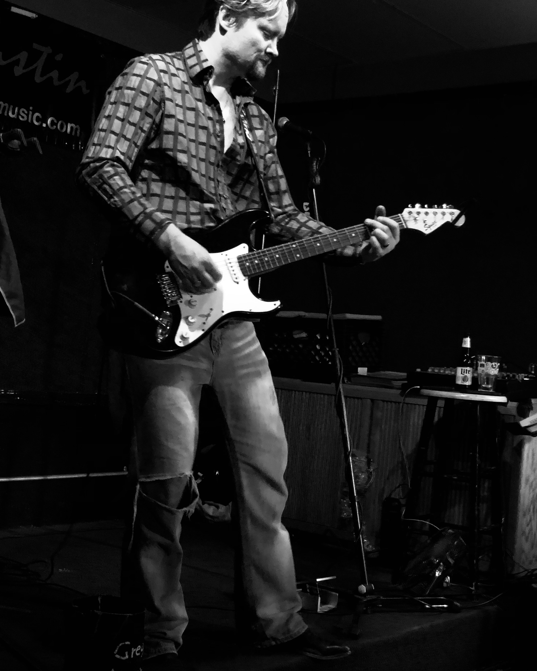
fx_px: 1093
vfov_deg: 34.1
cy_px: 311
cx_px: 265
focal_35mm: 55
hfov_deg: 27.6
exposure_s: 1/9
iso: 160
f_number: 2.4
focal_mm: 6
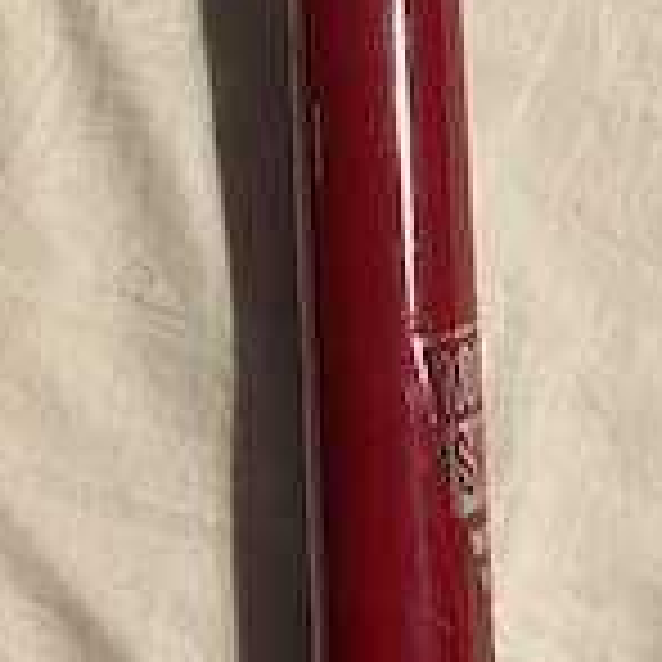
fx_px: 2705
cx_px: 167
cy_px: -131
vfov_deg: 13.6
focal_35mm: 125
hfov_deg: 13.9
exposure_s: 1/50
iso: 250
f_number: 1.8
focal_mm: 4.25
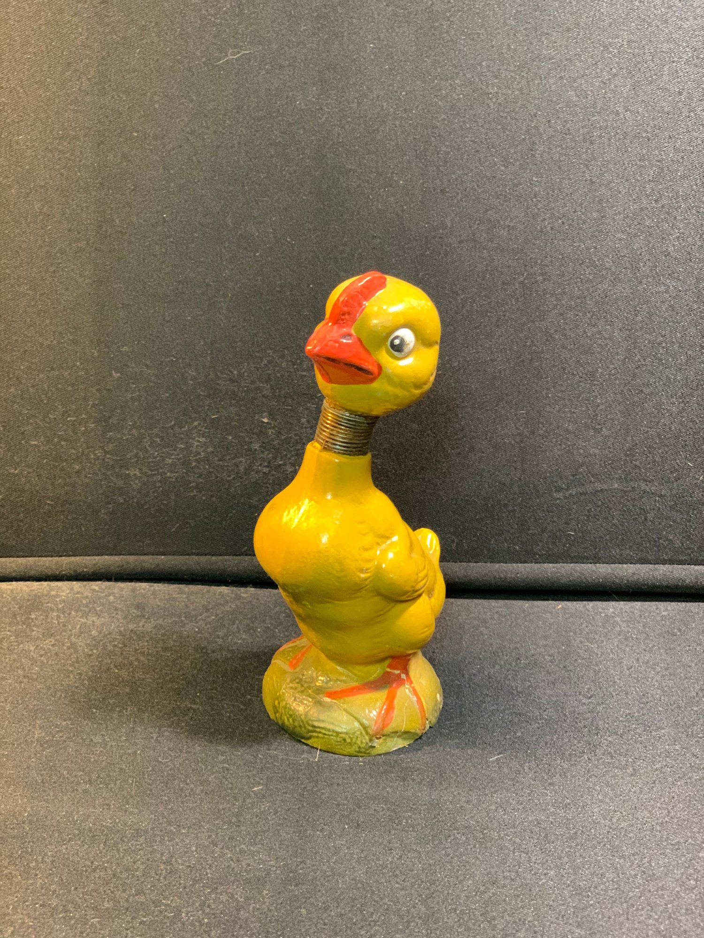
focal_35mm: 52
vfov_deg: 36.8
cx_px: 352
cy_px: 469
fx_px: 1410
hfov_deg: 28.0
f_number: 2.4
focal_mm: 6
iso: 400
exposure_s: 1/40
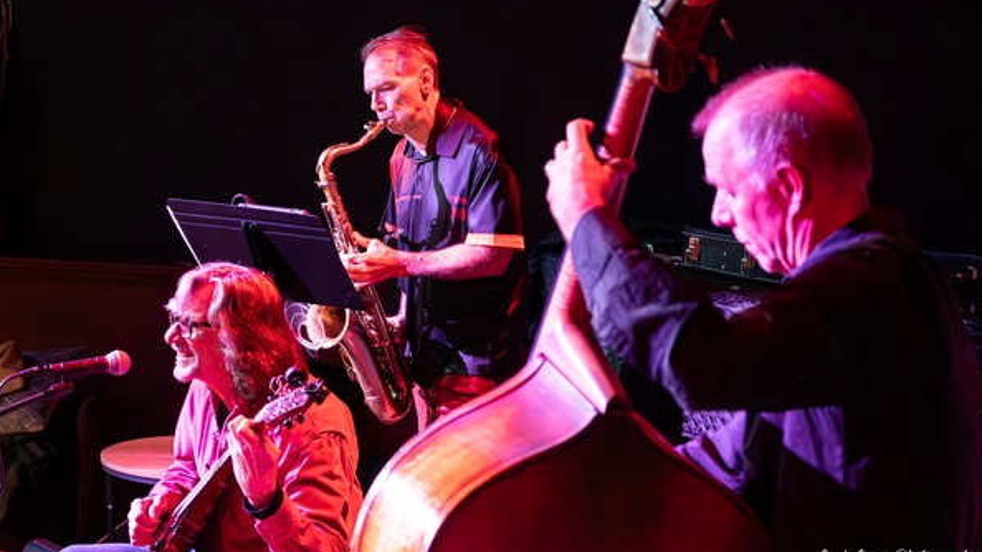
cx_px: 493
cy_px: 258
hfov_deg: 23.2
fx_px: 2395
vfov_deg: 13.1
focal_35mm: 92
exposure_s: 1/100
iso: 12800
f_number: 5
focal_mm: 58
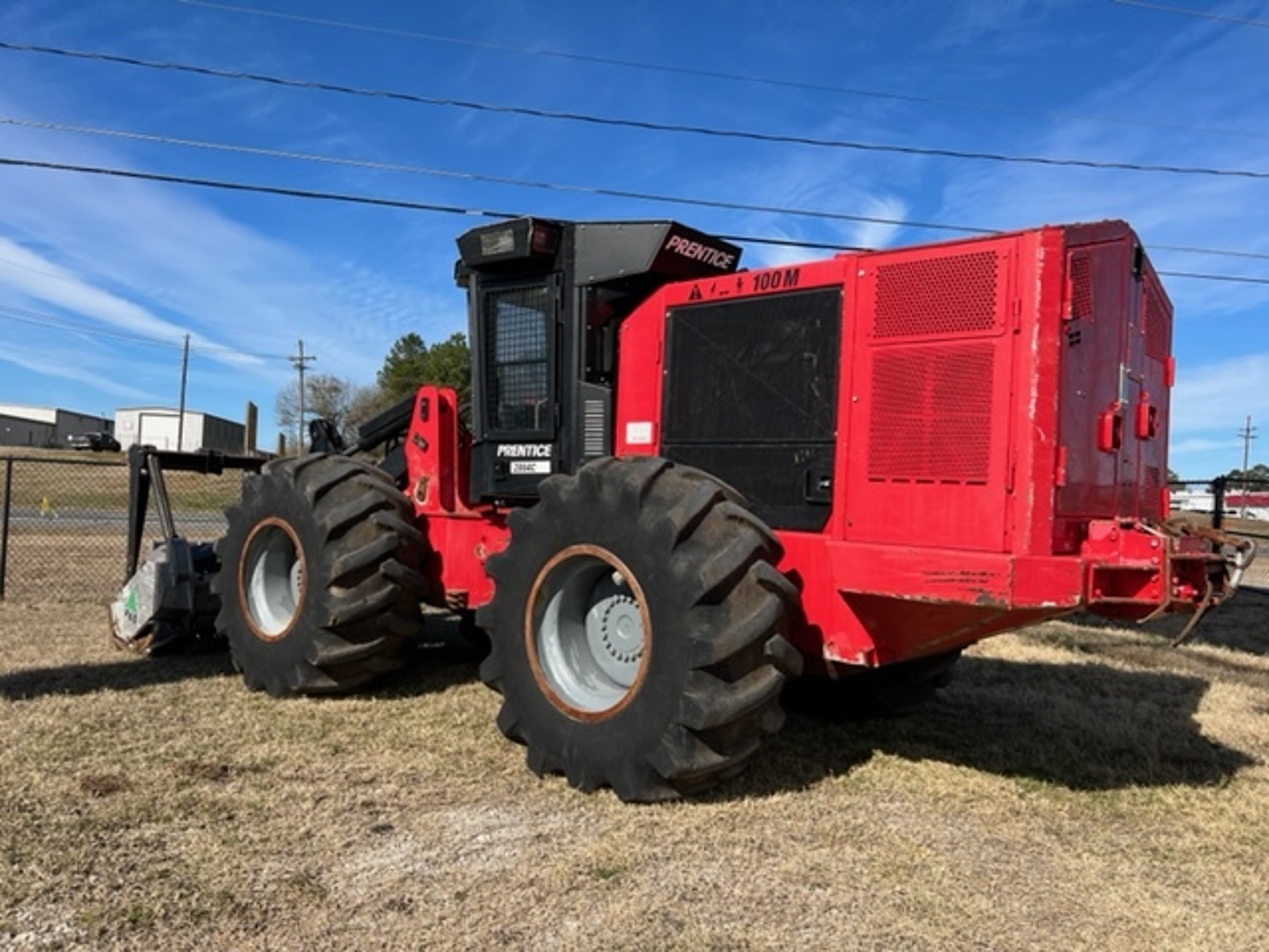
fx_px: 953
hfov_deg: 67.3
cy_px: 476
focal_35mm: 26
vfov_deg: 53.1
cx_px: 634
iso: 50
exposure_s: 1/3356
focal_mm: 5.7
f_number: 1.5
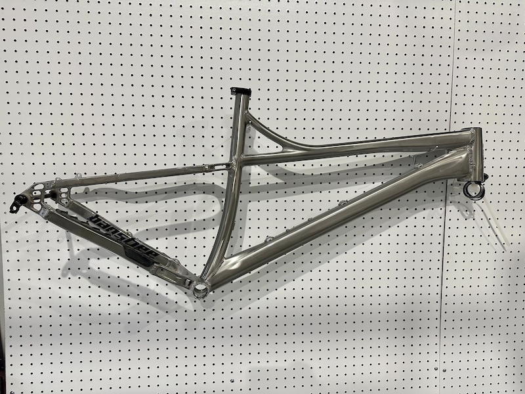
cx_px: 262
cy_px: 197
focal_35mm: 24
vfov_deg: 56.8
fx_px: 364
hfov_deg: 71.6
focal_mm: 6.86
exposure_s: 1/120
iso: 100
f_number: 1.78
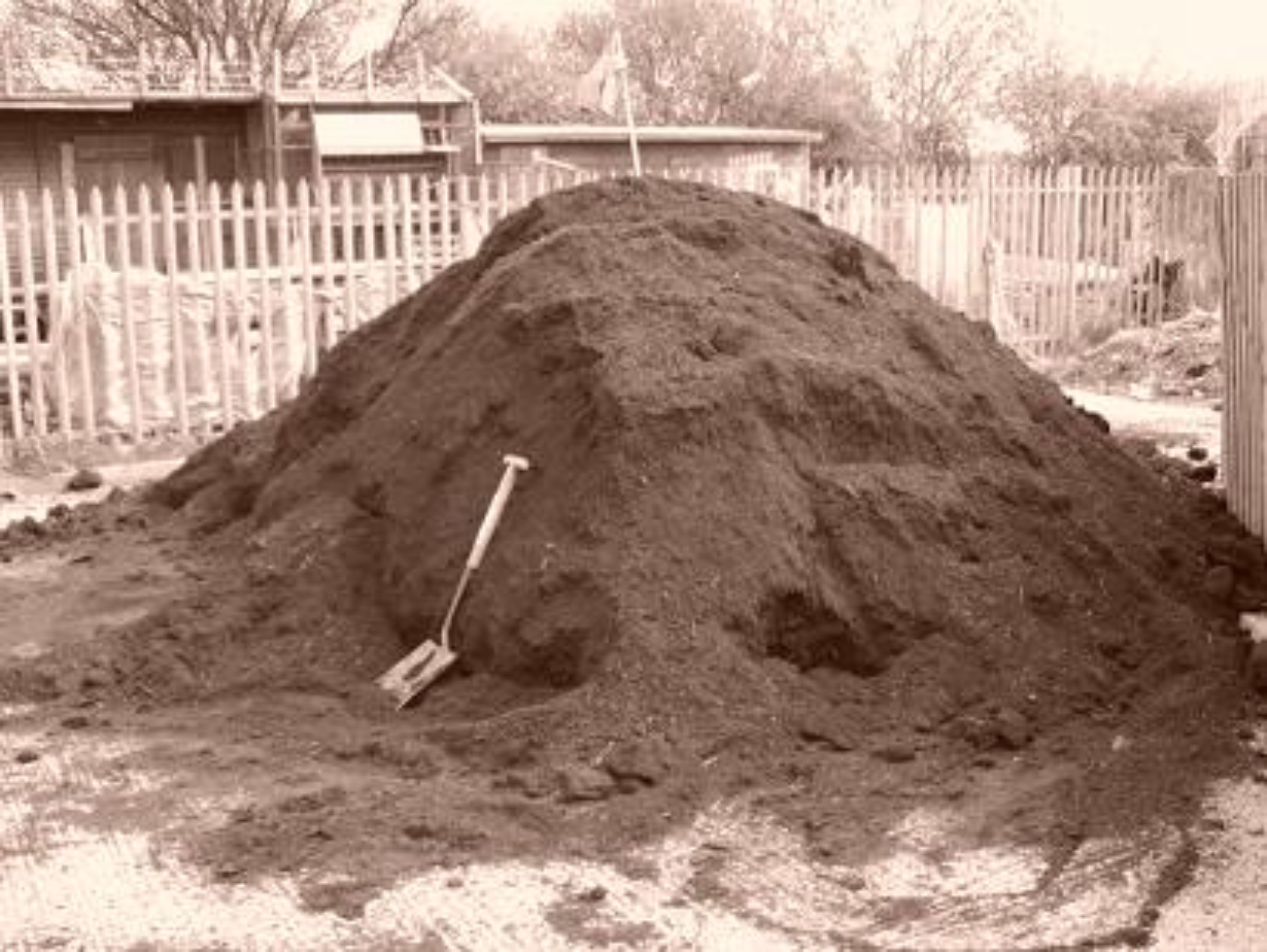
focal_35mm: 31
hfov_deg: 58.3
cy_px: 476
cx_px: 634
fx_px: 1135
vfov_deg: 45.5
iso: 71
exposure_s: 1/192
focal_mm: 8.13
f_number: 2.7
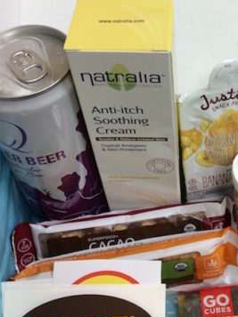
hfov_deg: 26.9
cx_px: 196
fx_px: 486
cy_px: 83
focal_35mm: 53
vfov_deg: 35.4
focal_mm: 4.15
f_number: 2.2
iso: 50
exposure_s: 1/30
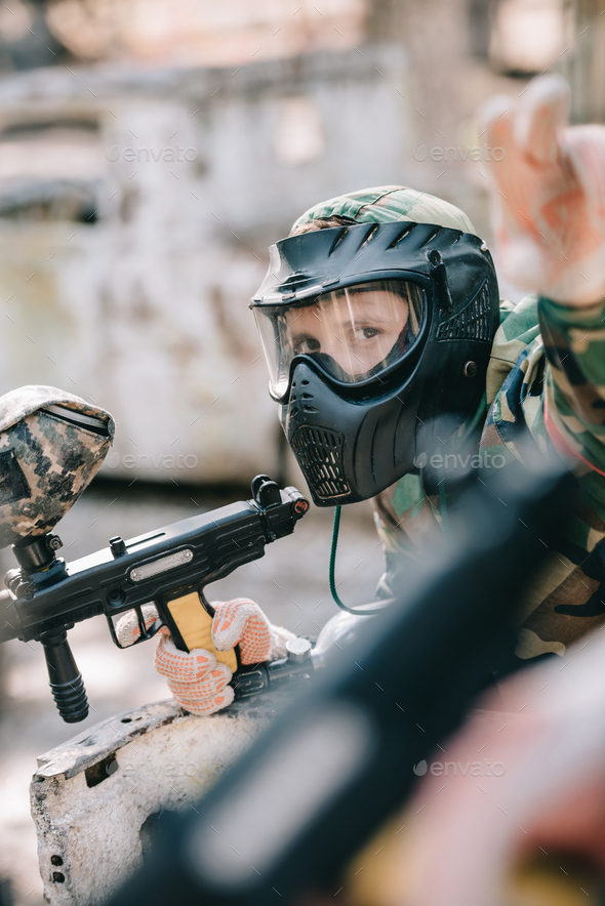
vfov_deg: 20.0
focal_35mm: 102
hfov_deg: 13.4
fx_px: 2569
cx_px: 302
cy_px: 453
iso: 400
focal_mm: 102
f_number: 2.8
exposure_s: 1/320
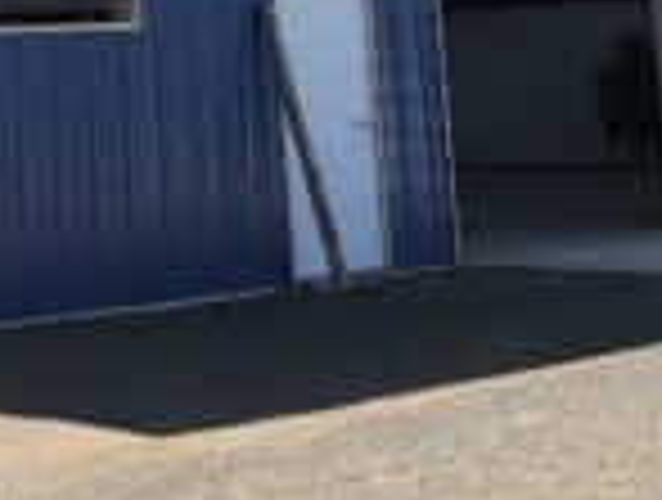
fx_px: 2185
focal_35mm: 114
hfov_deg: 17.0
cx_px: 77
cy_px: -306
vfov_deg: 12.3
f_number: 1.8
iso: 20
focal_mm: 3.99
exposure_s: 1/639
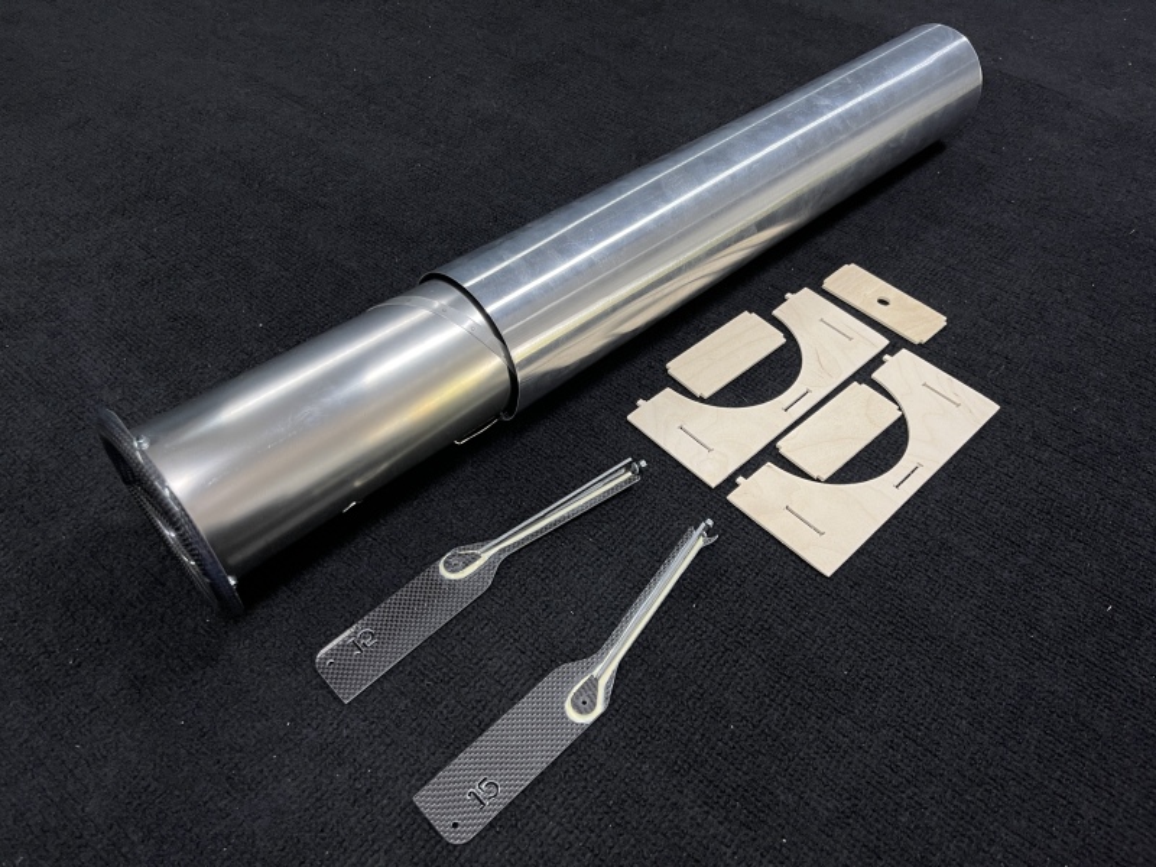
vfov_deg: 54.9
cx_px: 578
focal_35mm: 25
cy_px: 434
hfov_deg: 69.4
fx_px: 835
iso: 64
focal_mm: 5.1
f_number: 1.6
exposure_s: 1/50
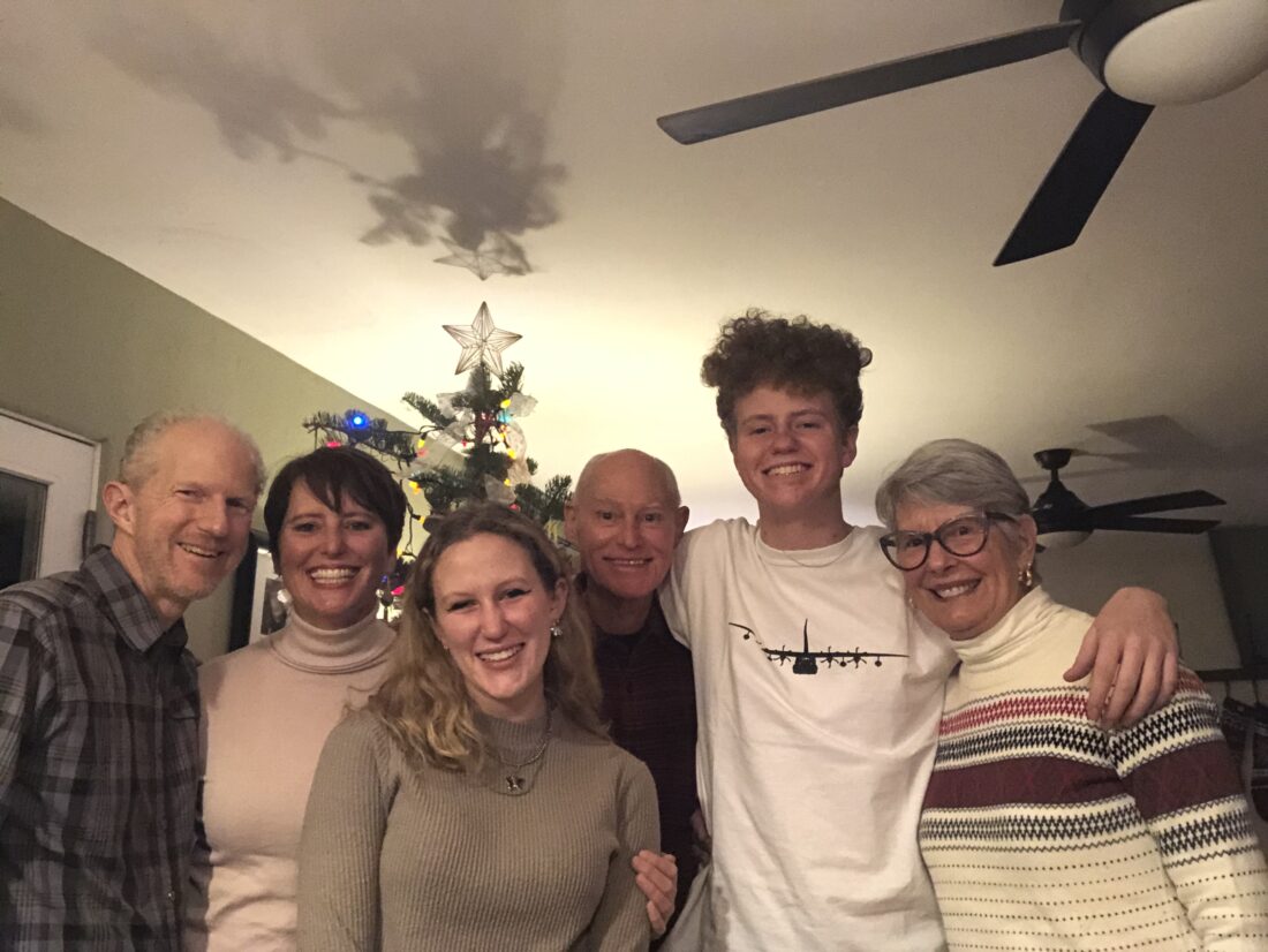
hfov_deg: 56.8
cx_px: 634
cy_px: 476
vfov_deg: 44.2
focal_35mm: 32
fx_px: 1173
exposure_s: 1/30
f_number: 2.2
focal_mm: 2.87
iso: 640
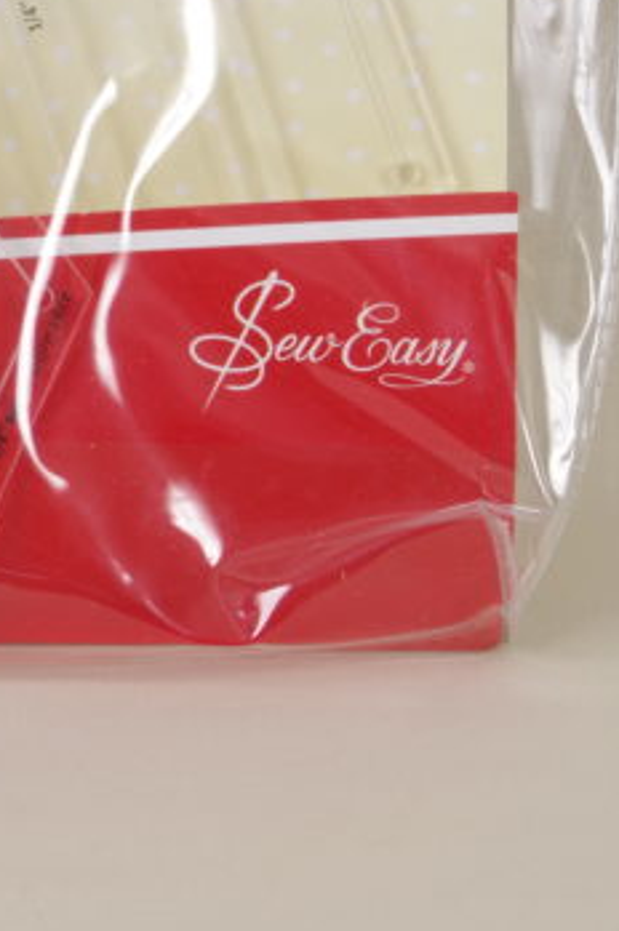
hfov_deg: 5.8
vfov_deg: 8.8
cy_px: 131
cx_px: -52
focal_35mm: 234
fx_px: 6047
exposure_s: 1/160
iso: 100
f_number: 16
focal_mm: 68
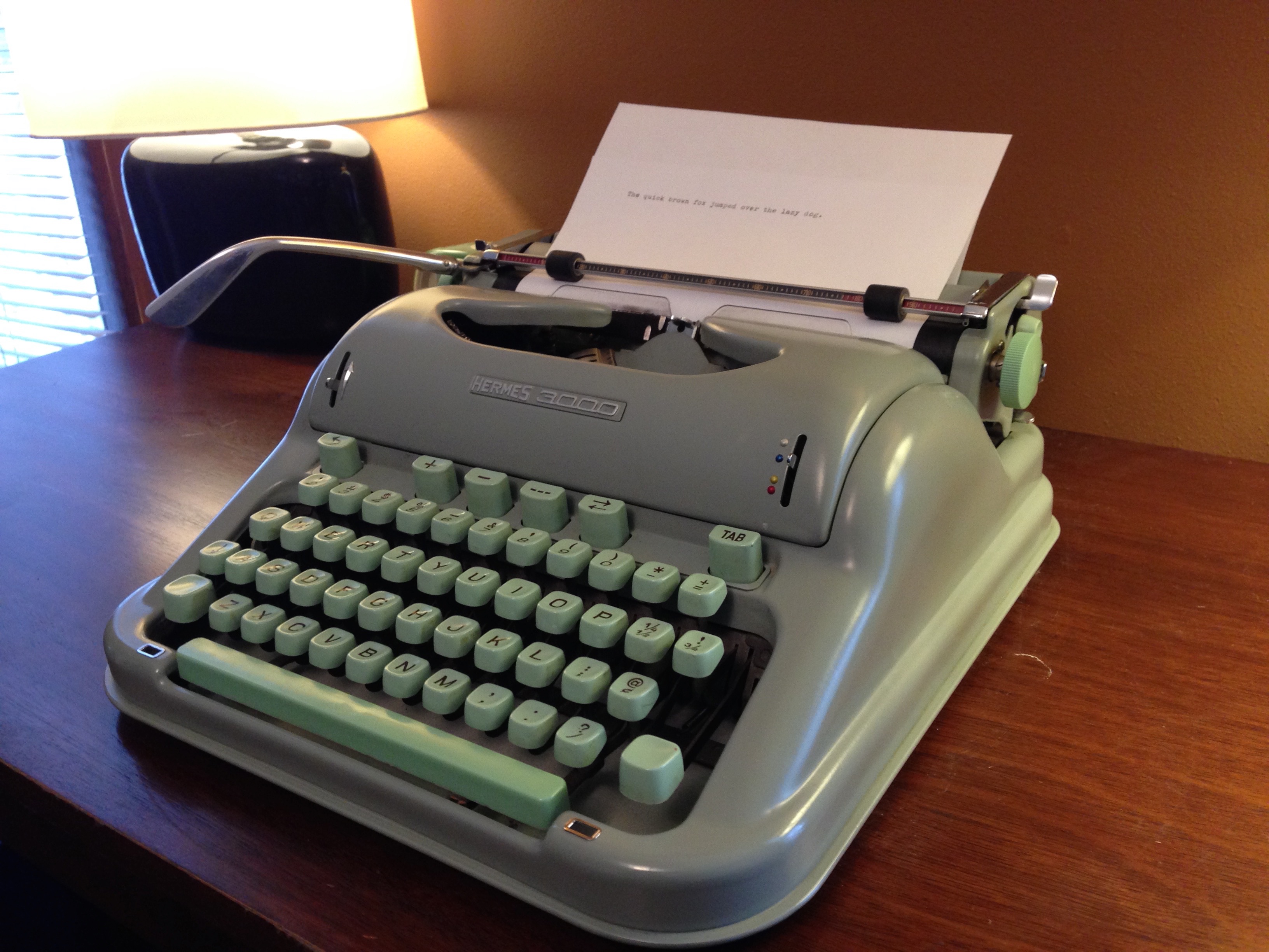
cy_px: 476
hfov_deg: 55.4
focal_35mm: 33
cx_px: 634
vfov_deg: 42.9
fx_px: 1210
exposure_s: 1/20
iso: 160
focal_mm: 4.12
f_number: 2.4
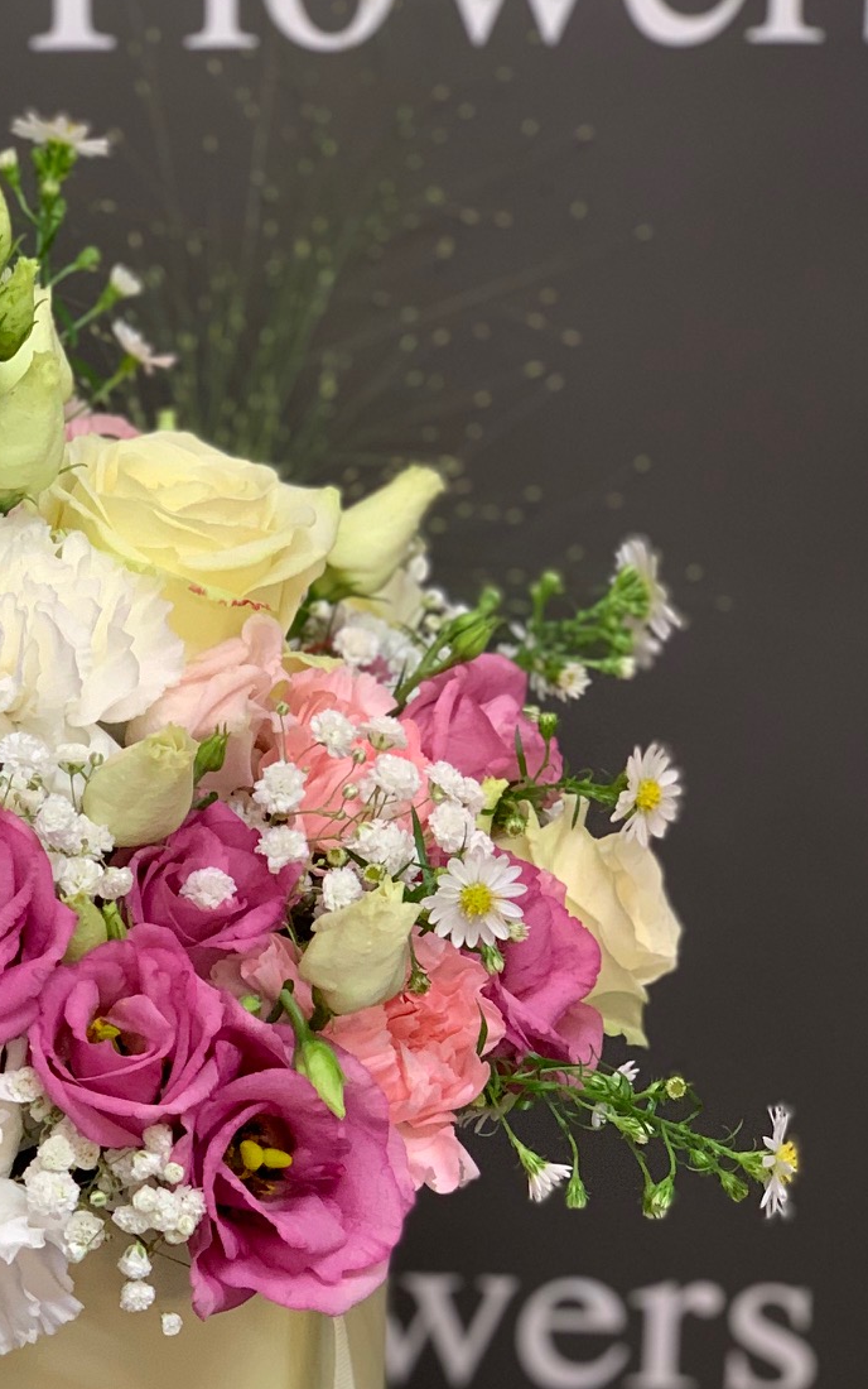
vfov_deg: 20.4
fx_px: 3821
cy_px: 1037
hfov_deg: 12.8
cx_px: -48
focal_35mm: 101
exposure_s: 1/50
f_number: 2.4
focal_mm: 6
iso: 100
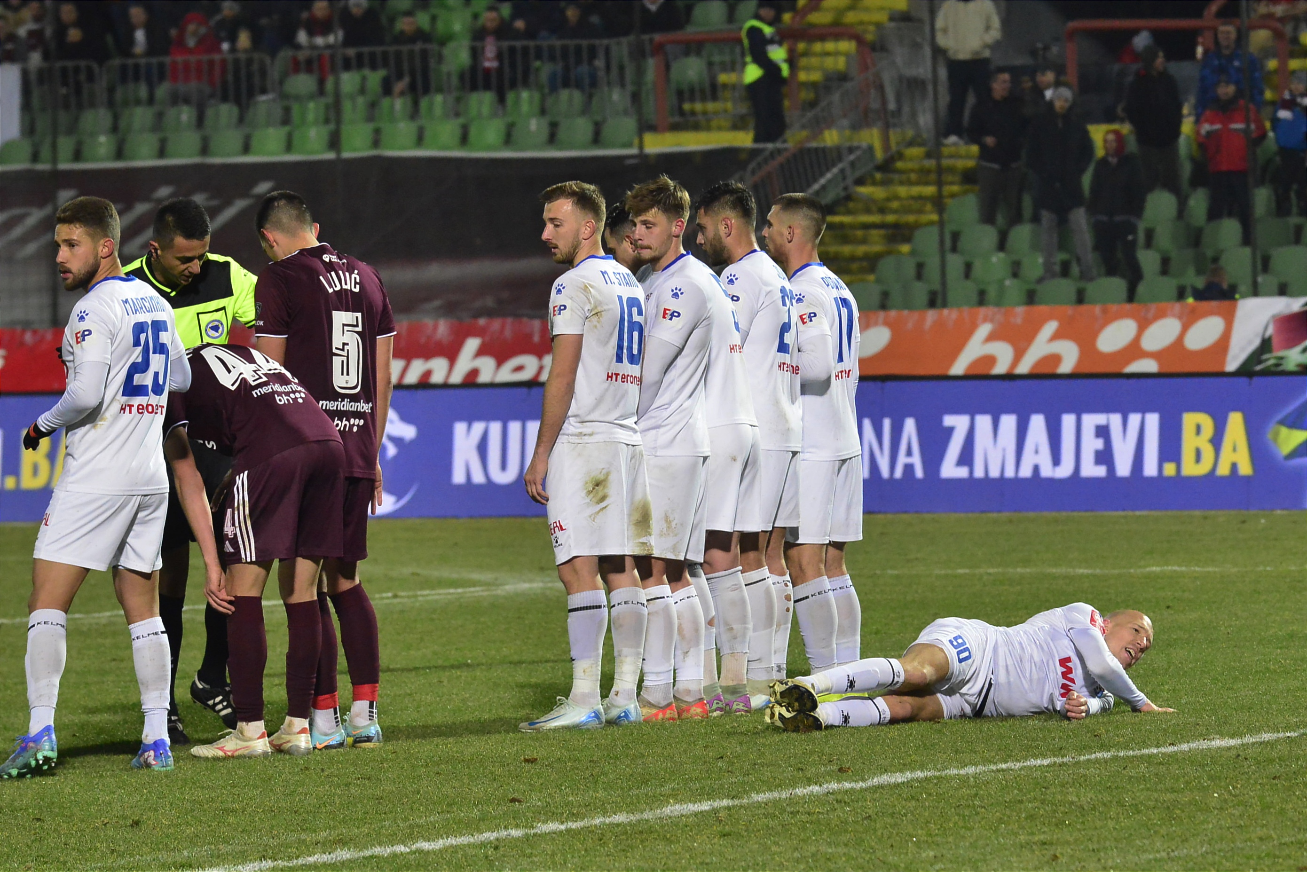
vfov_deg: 6.9
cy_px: 436
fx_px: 7263
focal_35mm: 200
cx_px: 654
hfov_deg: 10.3
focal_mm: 200
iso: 6400
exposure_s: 1/500
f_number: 4.5
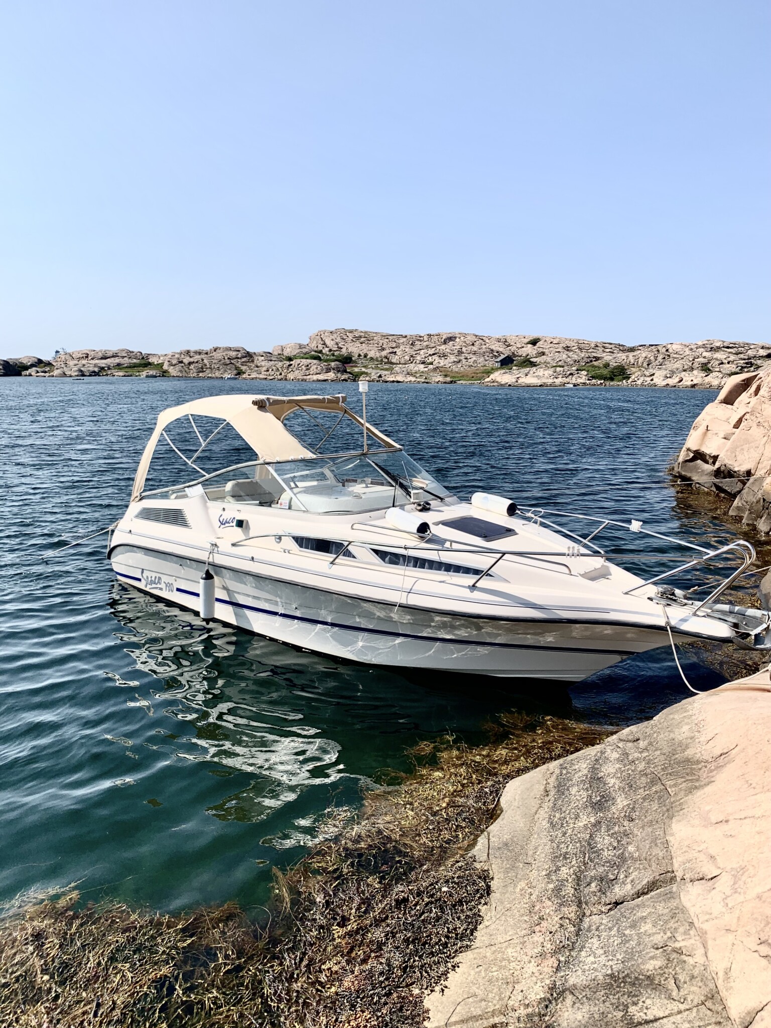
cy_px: 514
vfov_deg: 67.3
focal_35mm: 26
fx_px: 772
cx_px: 386
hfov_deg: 53.1
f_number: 1.8
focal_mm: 4.25
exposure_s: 1/3289
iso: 25
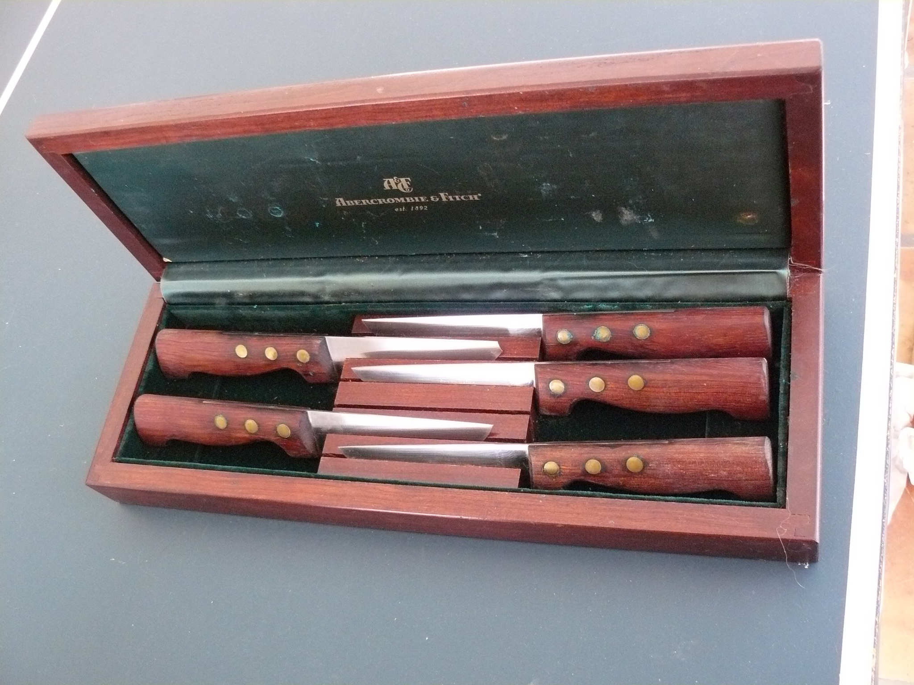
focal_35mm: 36
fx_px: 951
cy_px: 342
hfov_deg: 51.4
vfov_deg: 39.7
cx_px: 457
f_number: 2.8
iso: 400
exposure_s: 1/30
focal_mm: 6
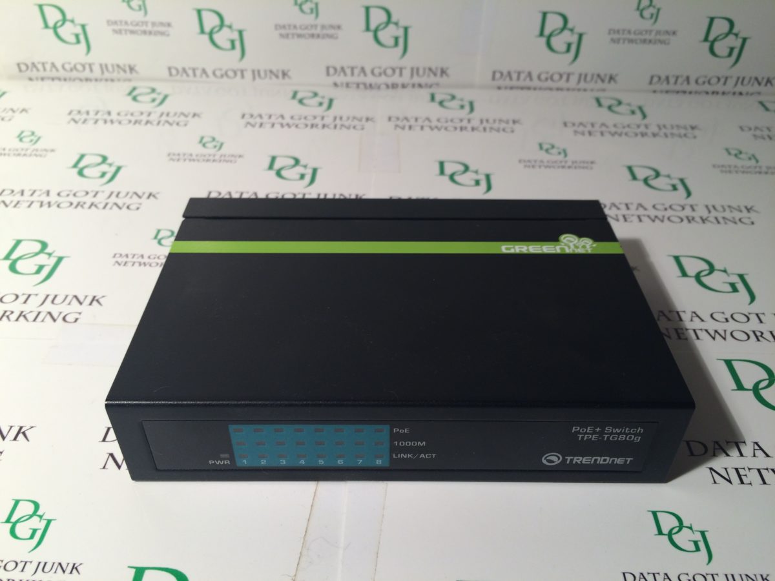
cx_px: 388
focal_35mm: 29
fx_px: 649
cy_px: 290
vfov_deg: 48.2
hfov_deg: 61.7
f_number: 2.2
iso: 32
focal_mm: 4.15
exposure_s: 1/60
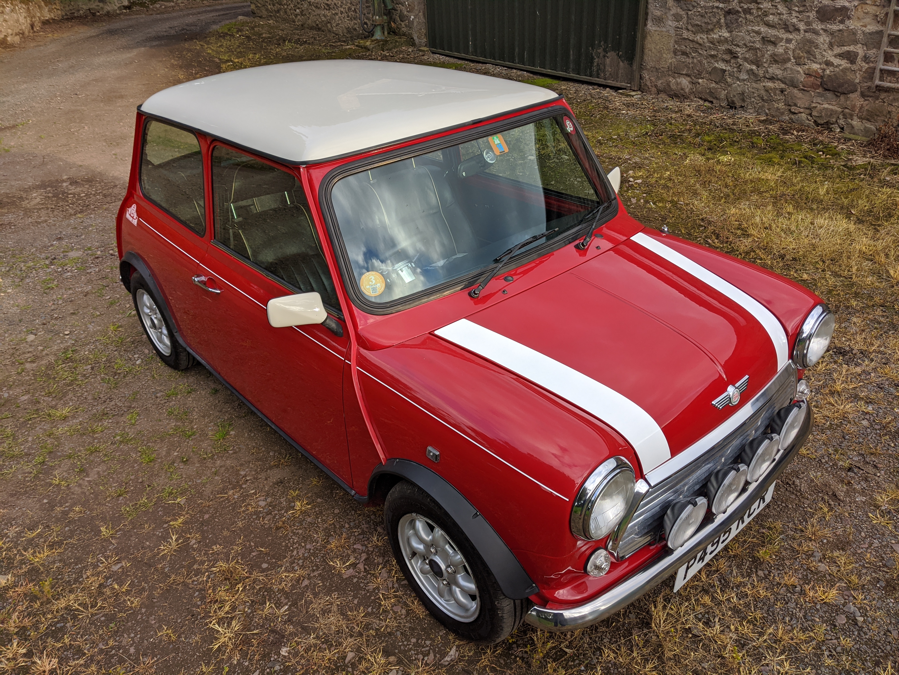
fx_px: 701
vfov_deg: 51.4
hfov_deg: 65.3
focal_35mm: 27
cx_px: 450
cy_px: 338
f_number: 1.73
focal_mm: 4.38
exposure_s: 1/870
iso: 56
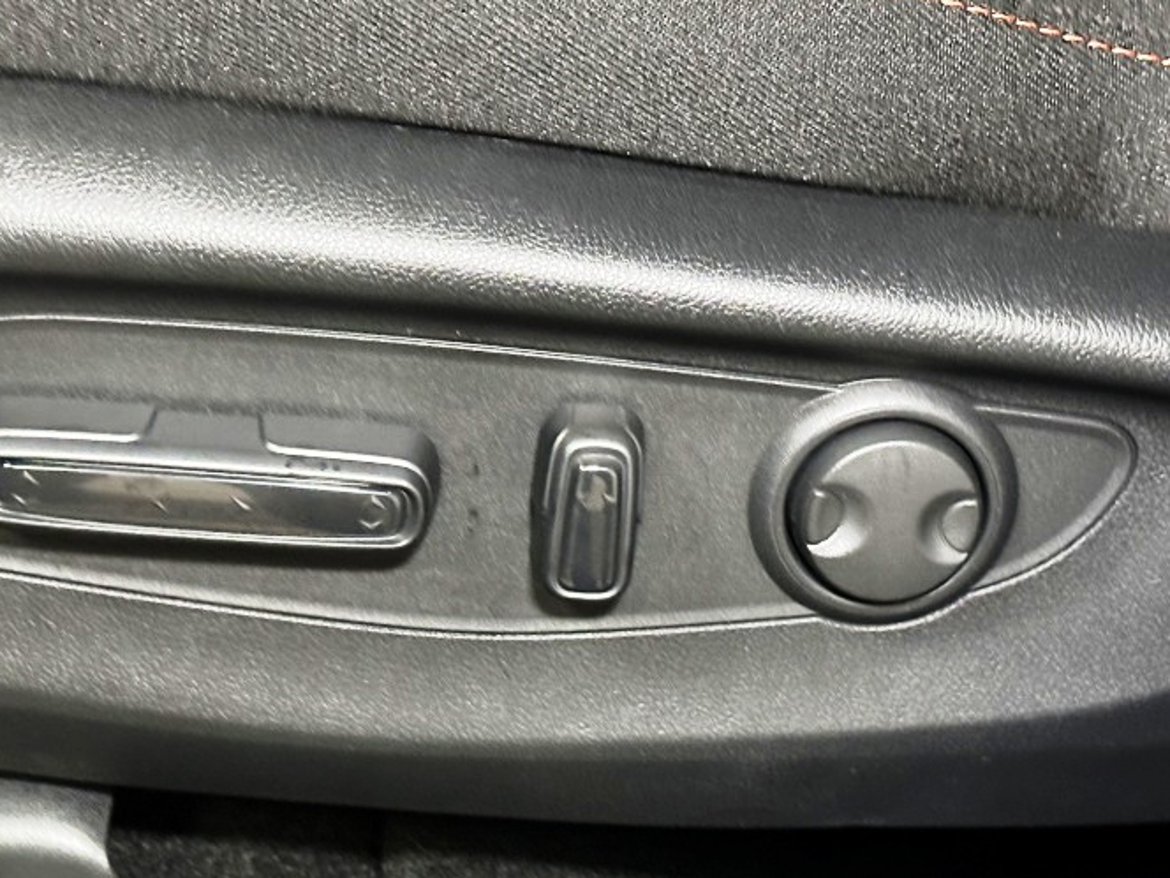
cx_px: 552
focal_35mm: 74
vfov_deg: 19.9
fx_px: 2501
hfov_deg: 26.3
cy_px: 465
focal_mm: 6.86
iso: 640
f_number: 1.78
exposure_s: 1/24
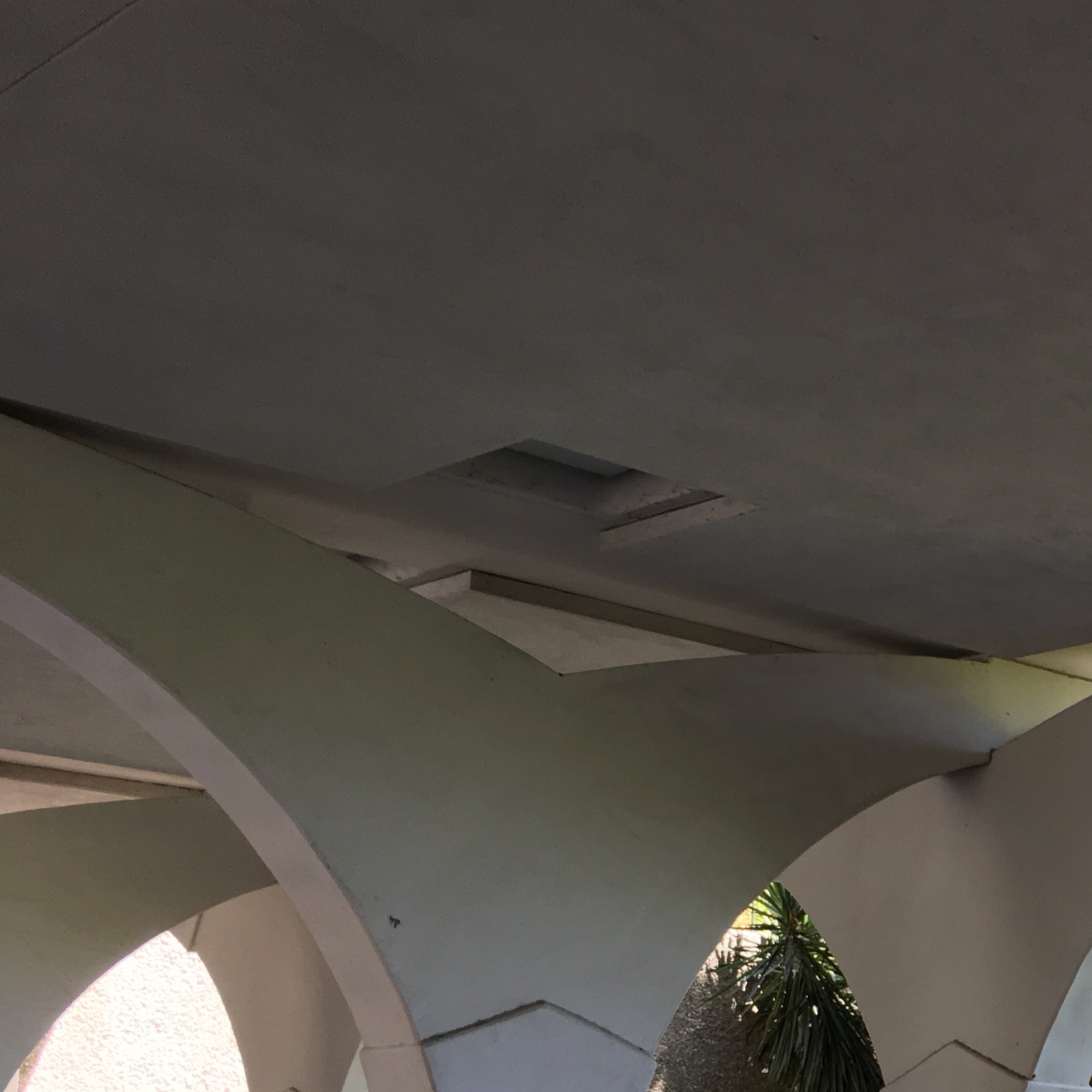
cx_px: 1358
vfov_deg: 25.9
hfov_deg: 23.8
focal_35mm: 65
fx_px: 2320
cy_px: 914
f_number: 2.2
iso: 40
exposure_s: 1/120
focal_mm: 4.15
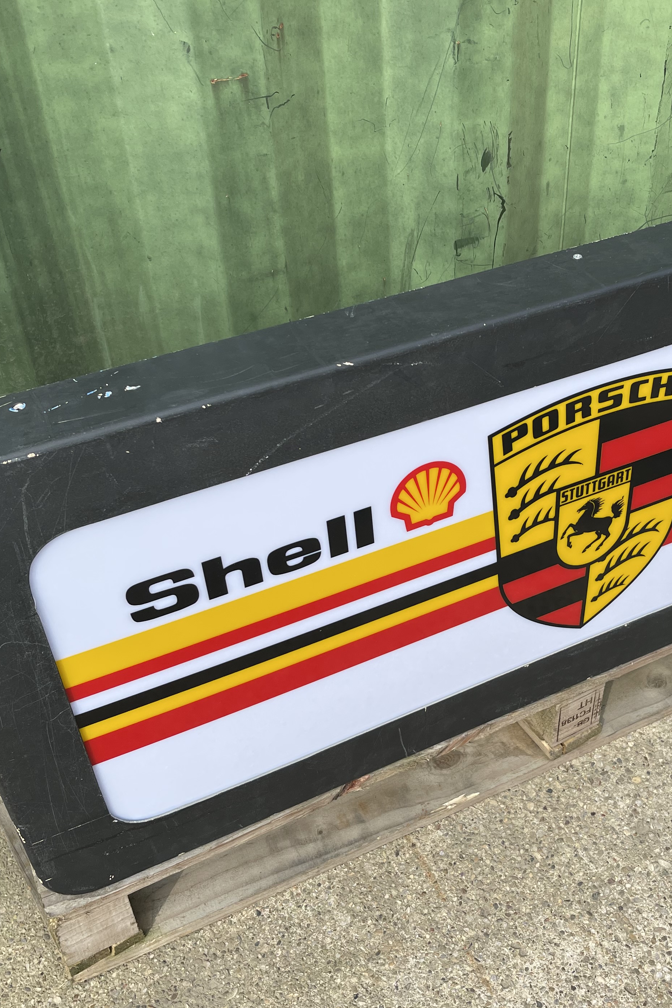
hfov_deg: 33.8
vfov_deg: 49.5
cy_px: 528
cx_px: 462
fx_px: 1092
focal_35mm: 39
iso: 32
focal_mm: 5.1
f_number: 1.6
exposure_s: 1/1667
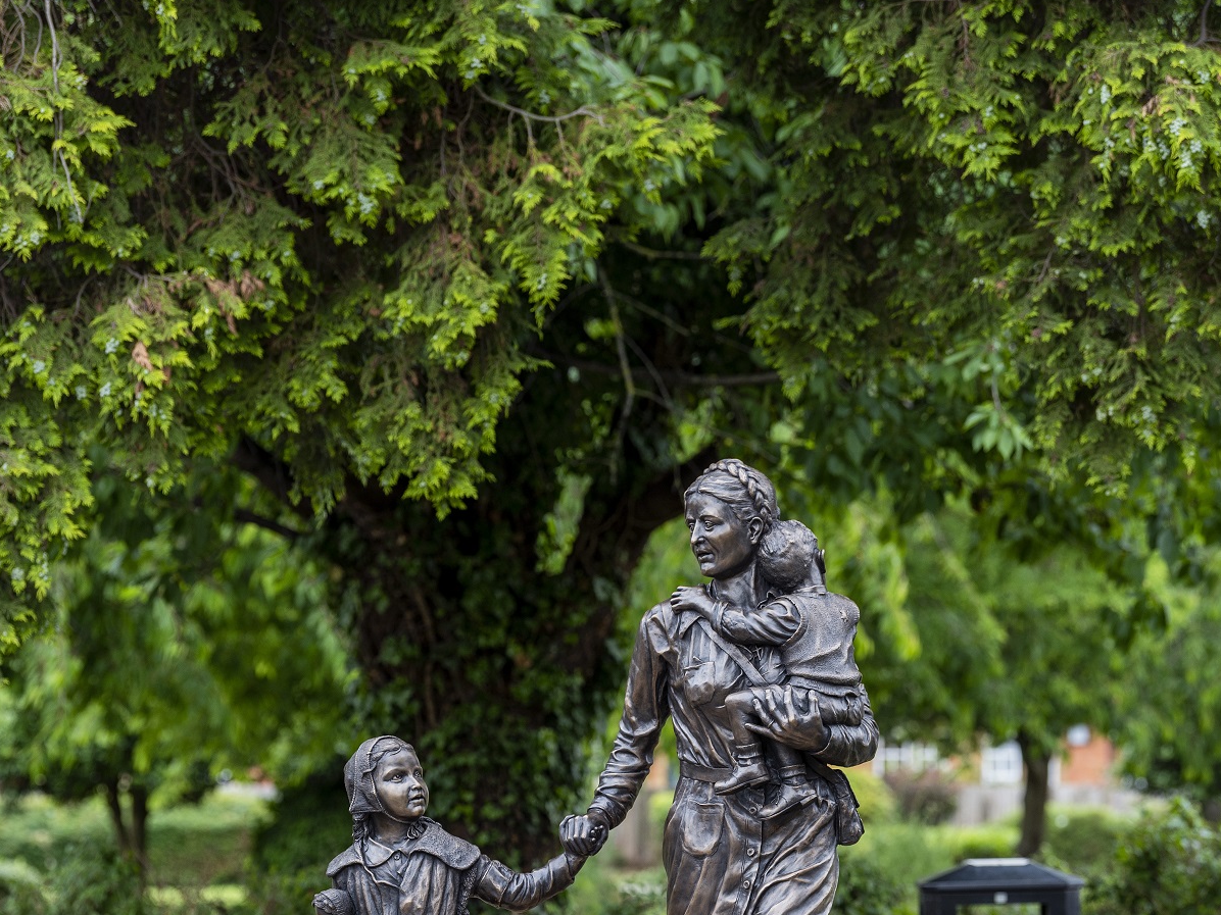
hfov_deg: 10.5
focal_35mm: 188
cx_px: 610
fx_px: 6631
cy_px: 837
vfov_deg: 7.9
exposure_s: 1/160
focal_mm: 130
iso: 100
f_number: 4.5
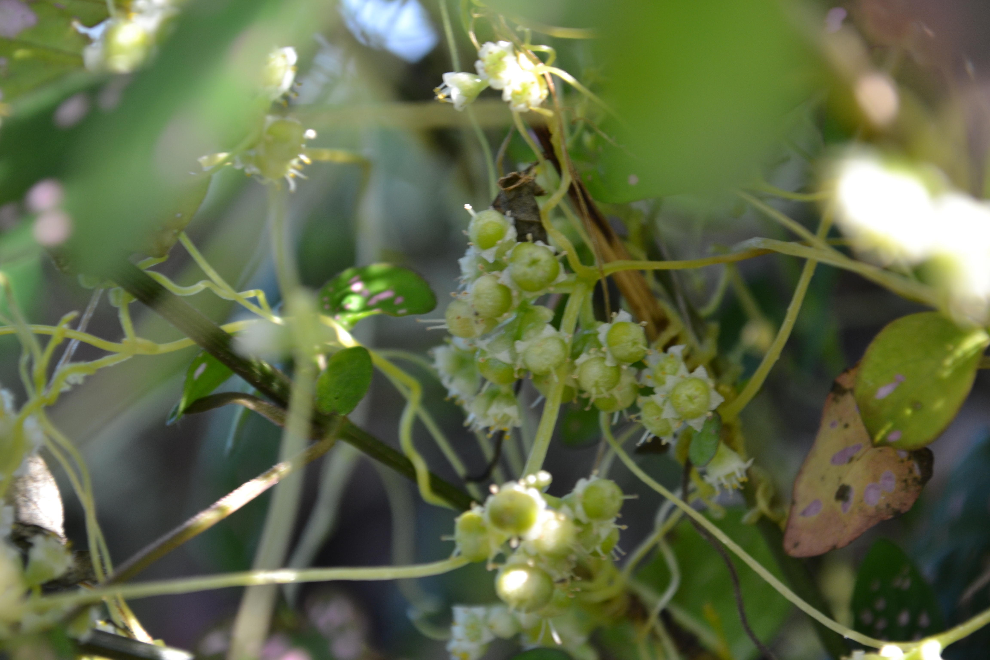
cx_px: 495
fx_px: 2269
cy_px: 330
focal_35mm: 82
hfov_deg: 24.6
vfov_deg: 16.6
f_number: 6.3
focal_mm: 55
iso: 400
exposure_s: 1/60
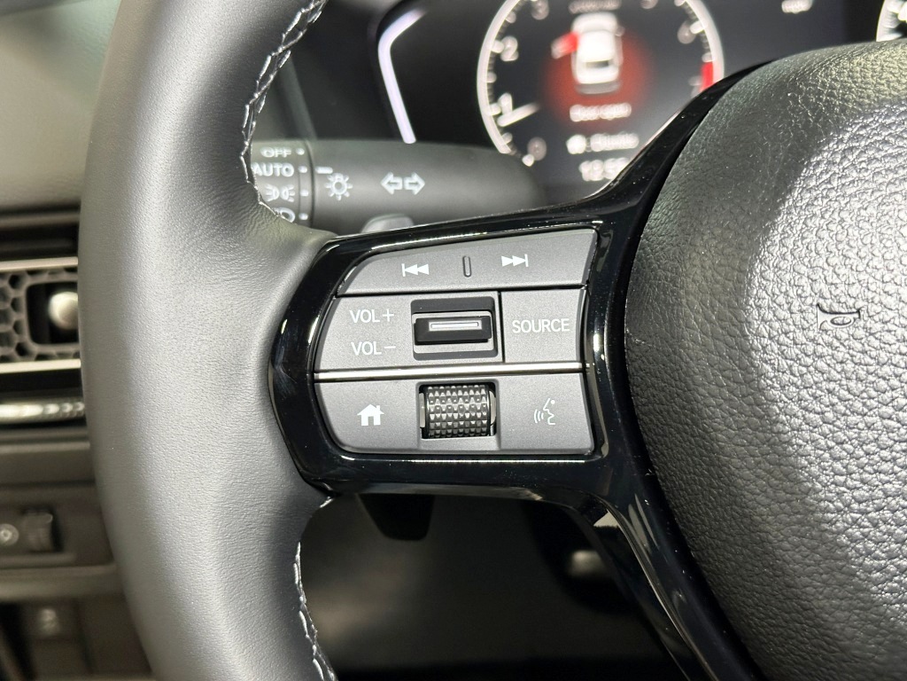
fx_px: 1258
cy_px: 340
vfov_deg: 30.3
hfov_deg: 39.7
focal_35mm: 48
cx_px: 454
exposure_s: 1/40
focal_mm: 6.86
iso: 400
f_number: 1.78
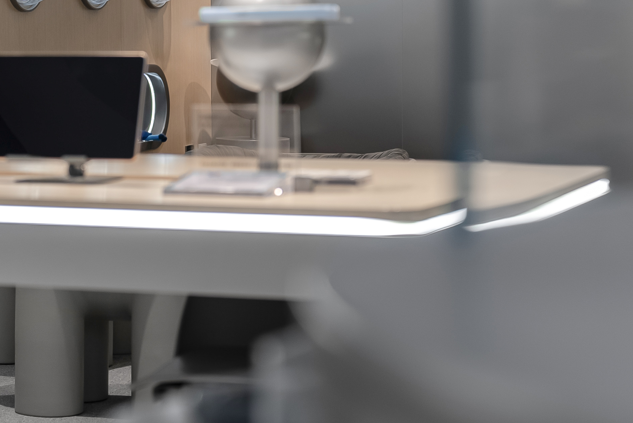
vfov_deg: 9.6
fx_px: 2498
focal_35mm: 142
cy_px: 45
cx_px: 34
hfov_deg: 14.3
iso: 250
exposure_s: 1/80
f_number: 3.2
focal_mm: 63
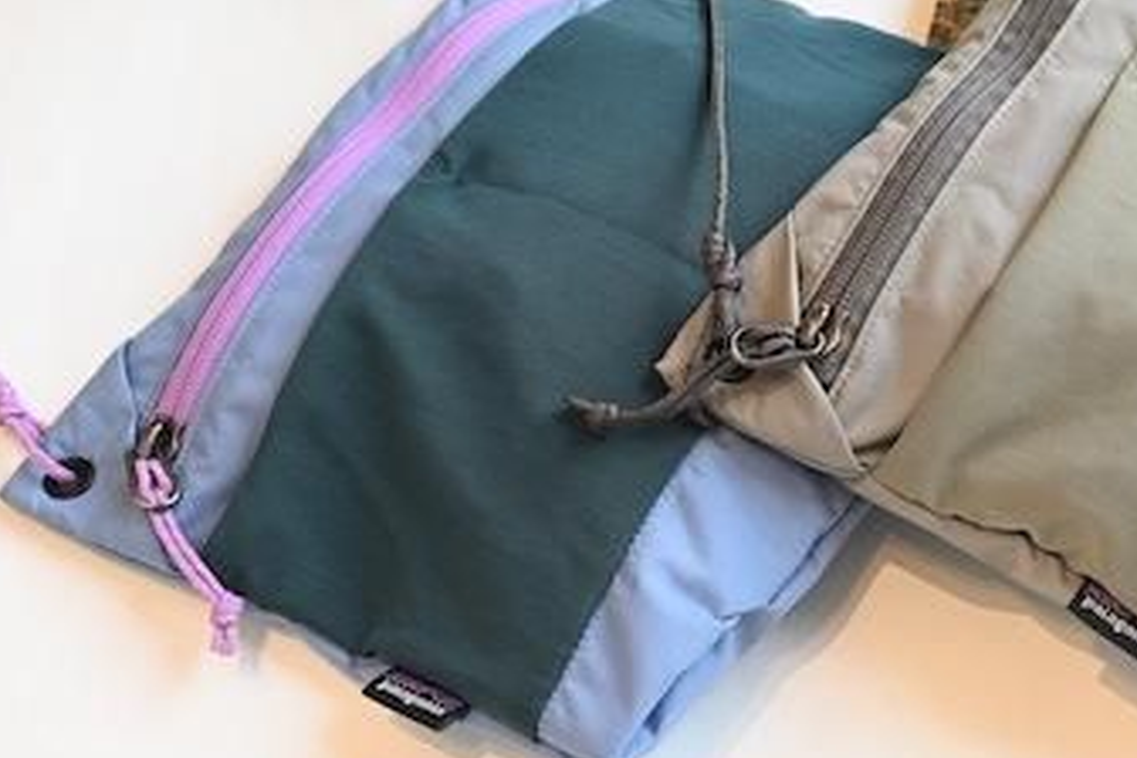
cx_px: 829
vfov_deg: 22.9
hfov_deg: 33.3
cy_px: 286
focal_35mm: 59
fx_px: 1867
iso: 3200
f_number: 8
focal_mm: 26.5
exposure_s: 1/250
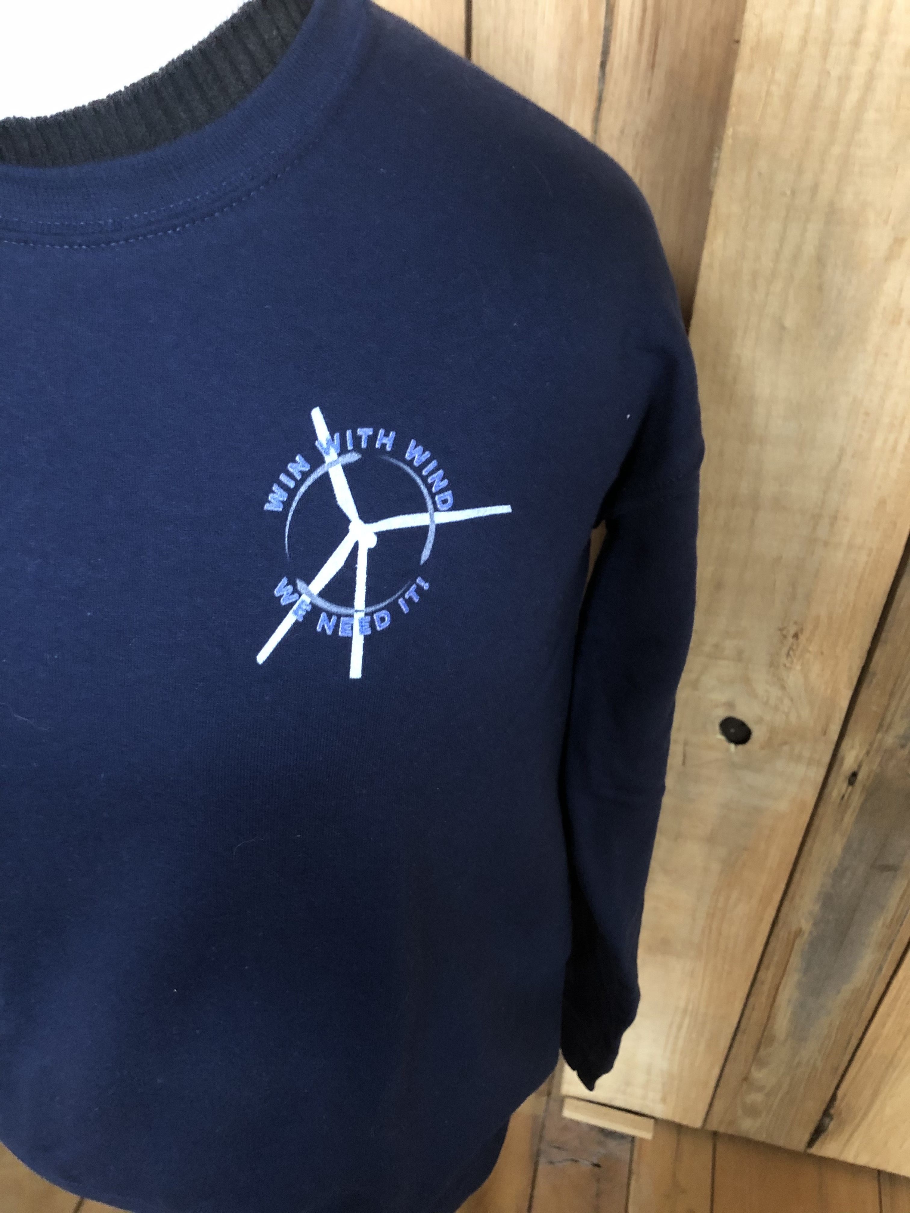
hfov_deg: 49.7
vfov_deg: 63.4
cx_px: 455
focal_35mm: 28
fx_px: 981
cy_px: 606
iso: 125
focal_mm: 3.99
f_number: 1.8
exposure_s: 1/4
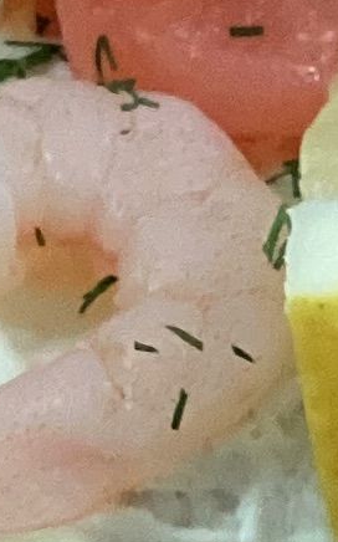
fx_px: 3630
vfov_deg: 8.5
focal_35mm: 246
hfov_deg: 5.3
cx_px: 252
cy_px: 409
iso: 320
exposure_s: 1/33
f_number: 2.4
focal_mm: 3.3
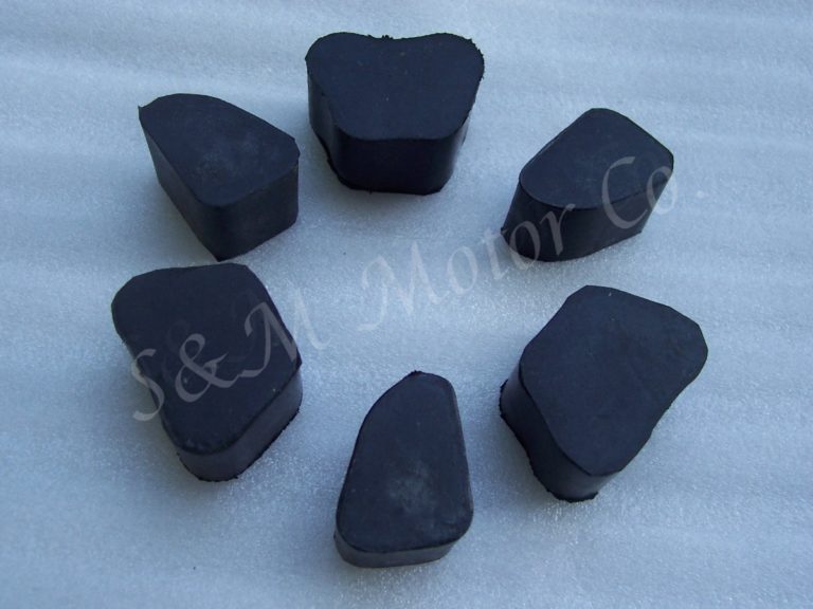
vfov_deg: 38.7
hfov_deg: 50.1
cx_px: 406
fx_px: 869
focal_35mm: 37
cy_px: 304
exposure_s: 1/250
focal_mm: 5.6
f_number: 2.8
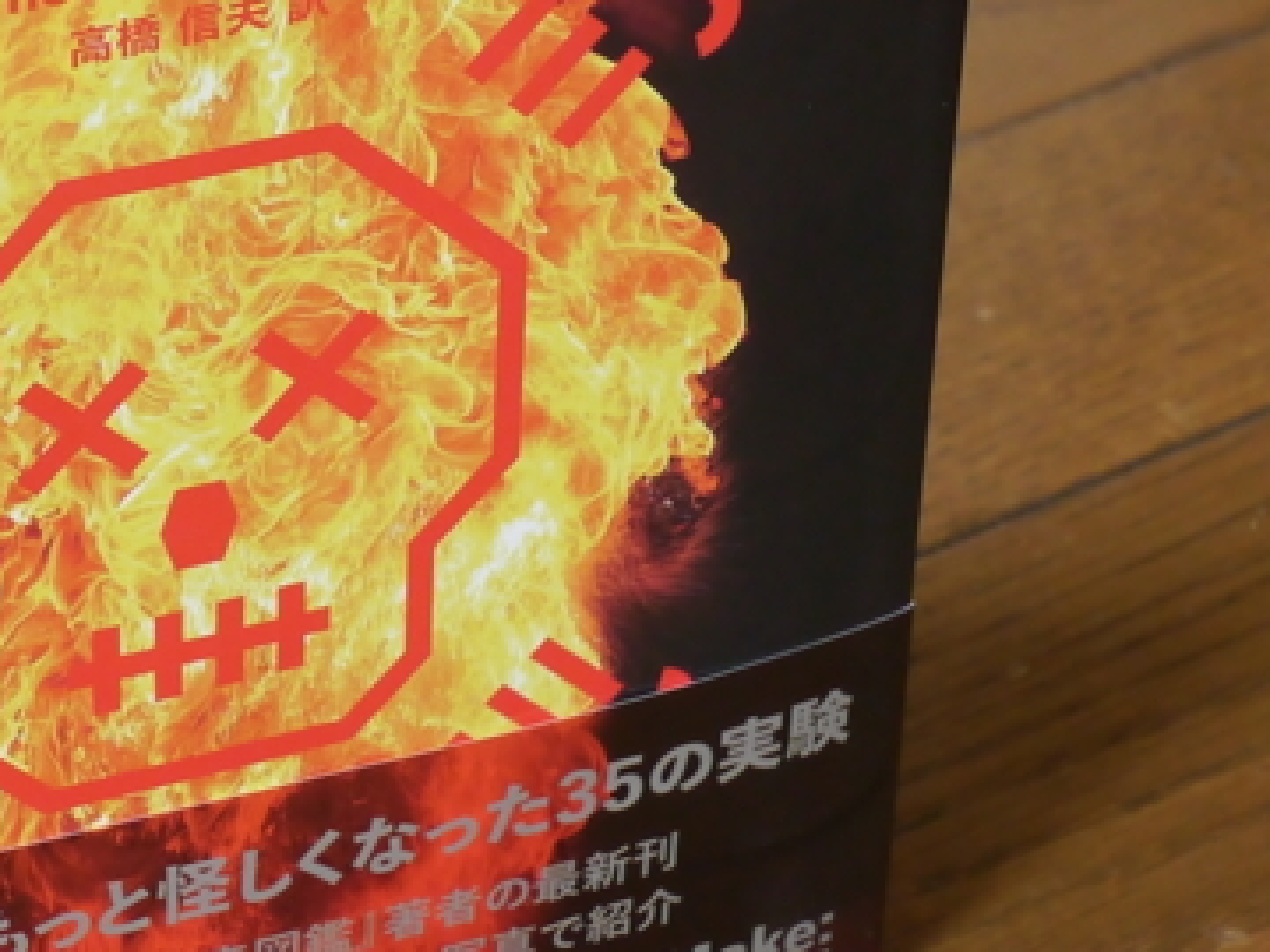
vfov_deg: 9.3
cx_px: 190
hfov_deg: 12.3
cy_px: 356
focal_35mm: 160
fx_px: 5870
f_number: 4
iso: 640
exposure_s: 1/60
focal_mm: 20
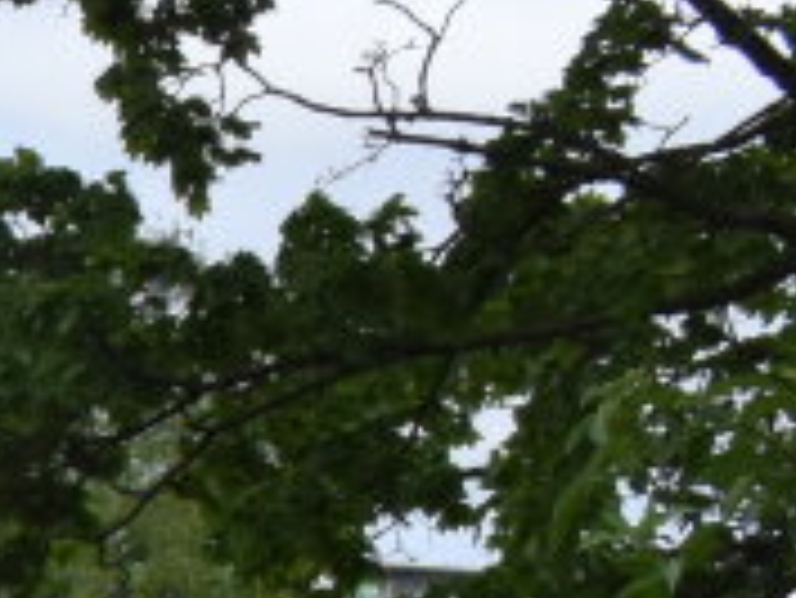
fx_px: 4694
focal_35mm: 204
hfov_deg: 8.2
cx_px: -1601
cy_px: 1392
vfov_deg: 6.9
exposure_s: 1/1000
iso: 1600
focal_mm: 20
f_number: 16
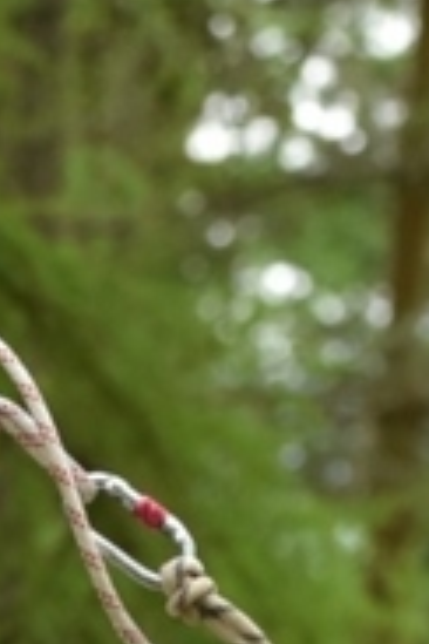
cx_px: -149
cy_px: 609
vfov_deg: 2.7
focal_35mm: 760
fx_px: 13584
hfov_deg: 1.8
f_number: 4.8
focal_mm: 116
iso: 800
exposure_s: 1/640
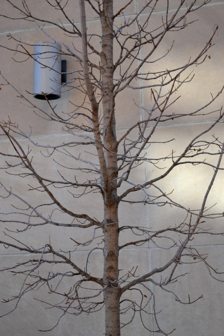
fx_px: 560
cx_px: 112
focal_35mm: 60
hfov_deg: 22.6
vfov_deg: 33.4
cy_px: 168
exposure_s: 1/125
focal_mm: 40
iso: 100
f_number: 5.6
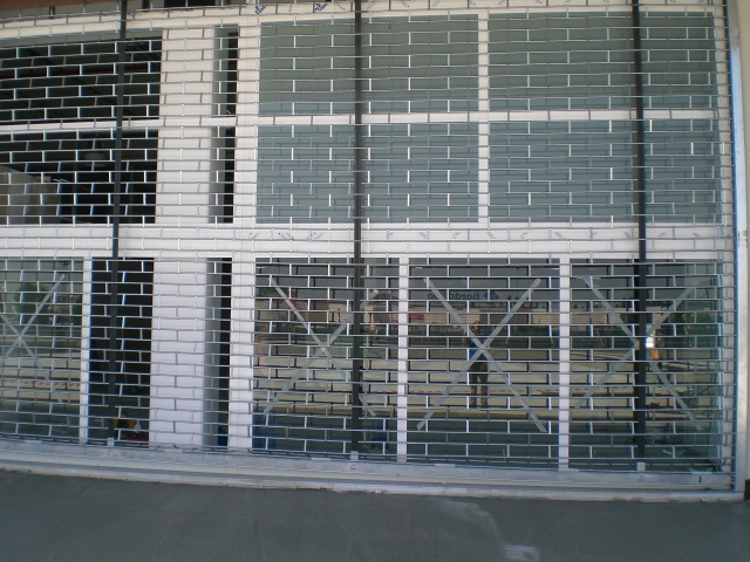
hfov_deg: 49.0
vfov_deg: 37.7
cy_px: 281
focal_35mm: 38
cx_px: 375
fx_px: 823
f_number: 4.4
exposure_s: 1/160
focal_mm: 6.3
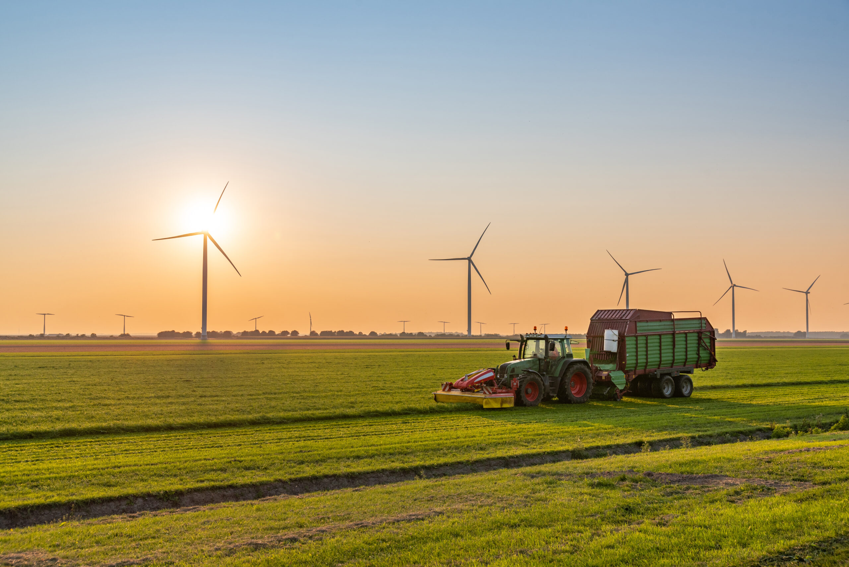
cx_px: 424
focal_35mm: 38
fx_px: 896
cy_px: 284
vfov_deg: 35.1
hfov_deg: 50.7
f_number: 8
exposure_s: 1/500
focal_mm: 38
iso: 125
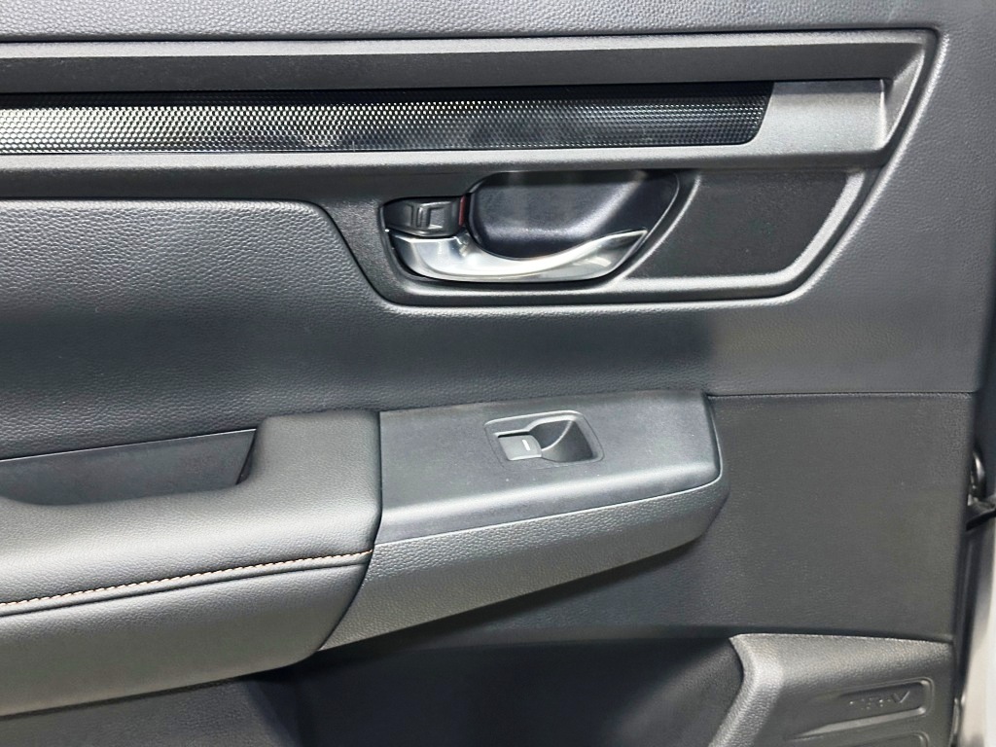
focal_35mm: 48
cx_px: 498
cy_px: 374
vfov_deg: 30.3
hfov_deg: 39.7
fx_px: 1381
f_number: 1.78
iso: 640
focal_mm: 6.86
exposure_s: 1/30
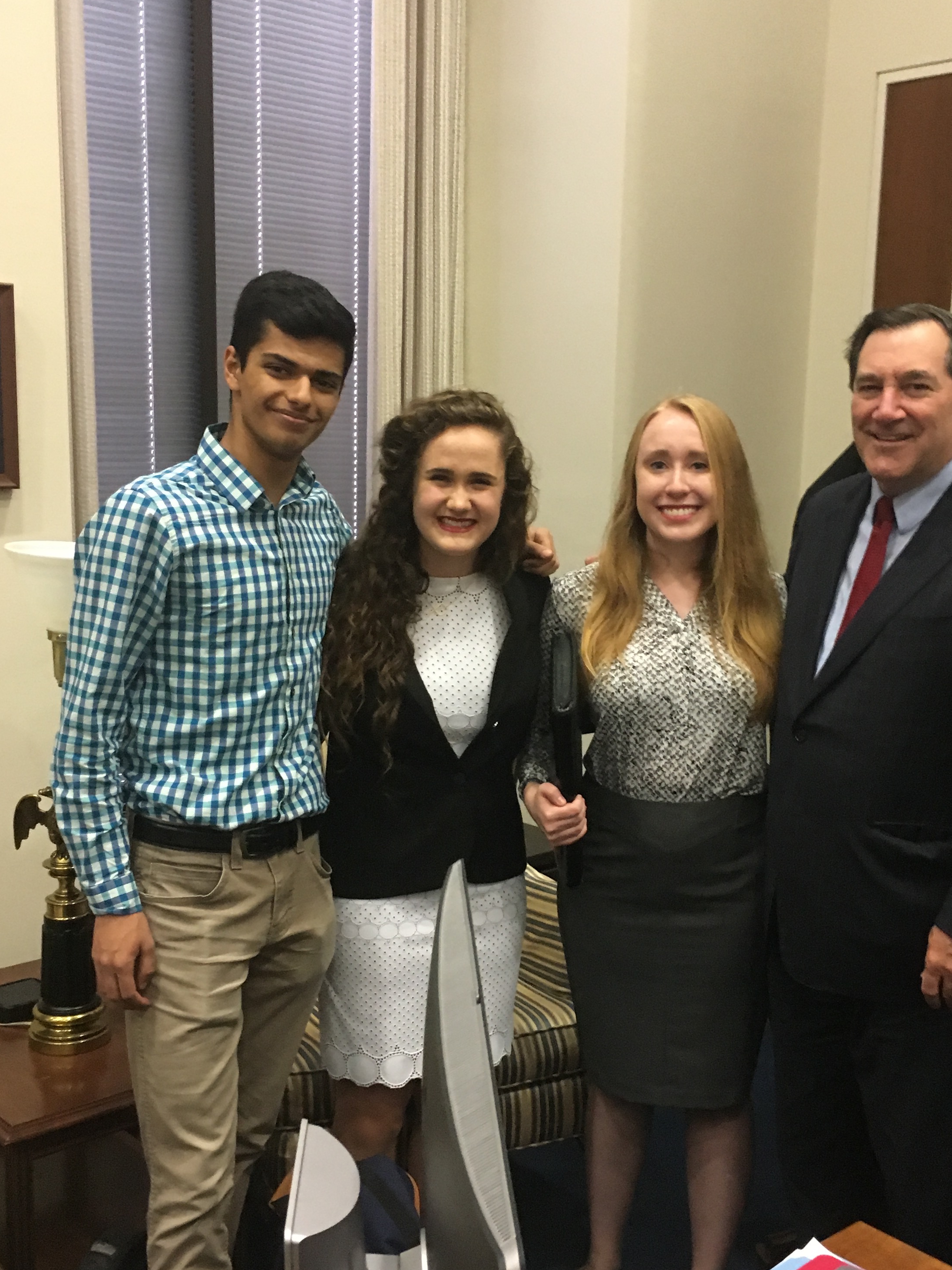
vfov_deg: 46.8
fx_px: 1467
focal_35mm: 40
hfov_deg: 35.9
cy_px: 686
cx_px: 509
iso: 200
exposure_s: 1/20
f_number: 2.2
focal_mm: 4.15
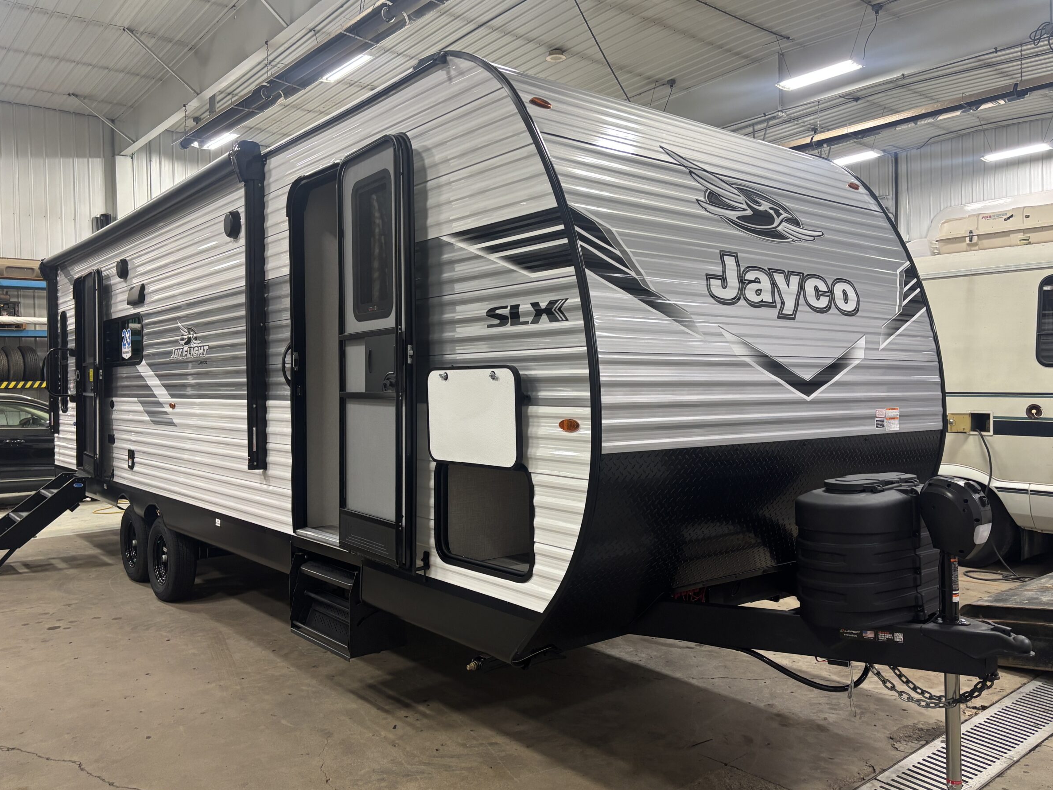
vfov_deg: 49.7
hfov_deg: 63.4
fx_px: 852
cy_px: 383
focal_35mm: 28
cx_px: 530
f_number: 1.6
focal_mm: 5.96
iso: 125
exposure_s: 1/60
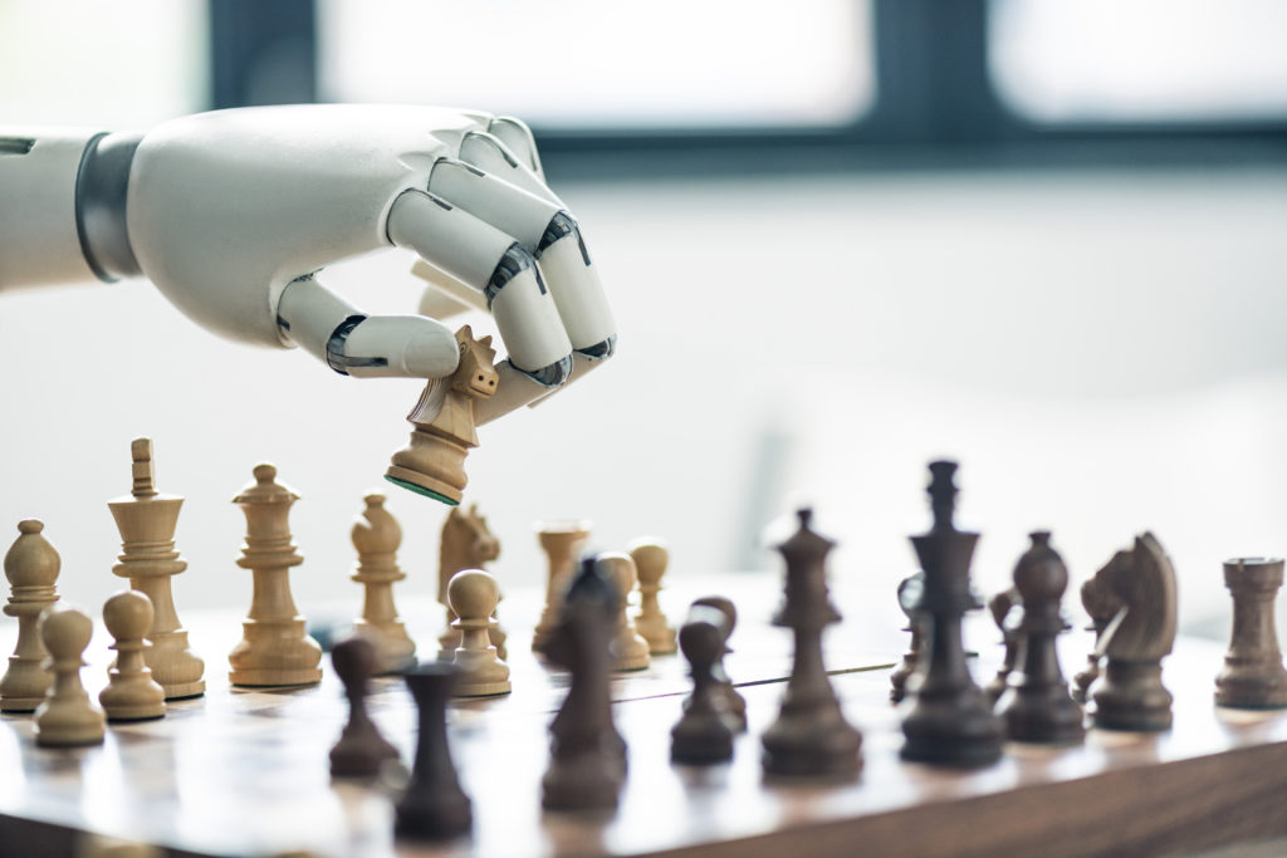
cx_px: 644
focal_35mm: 105
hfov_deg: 19.5
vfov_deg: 13.0
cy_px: 429
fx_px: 3754
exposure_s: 1/200
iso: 125
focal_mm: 105
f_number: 3.5
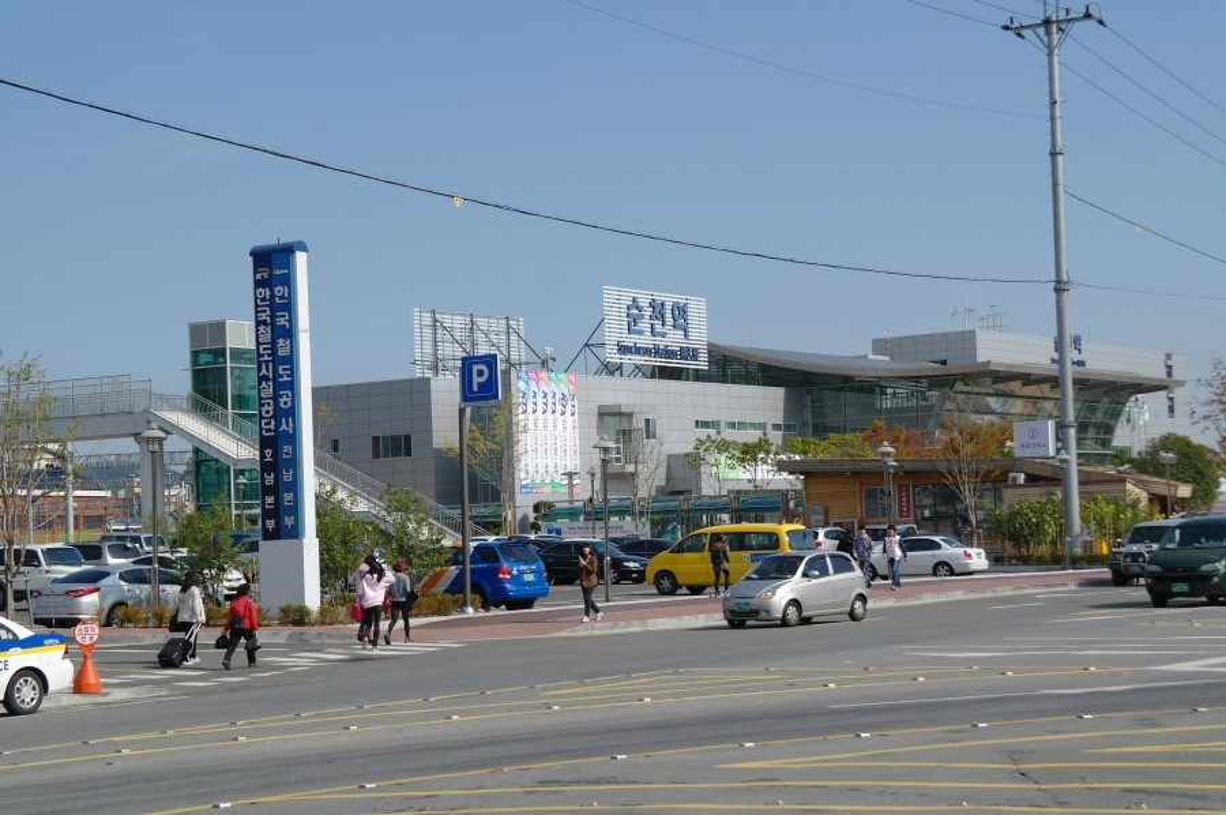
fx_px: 2347
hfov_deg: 29.3
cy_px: 408
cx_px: 613
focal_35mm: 69
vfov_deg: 19.7
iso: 100
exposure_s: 1/320
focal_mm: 45
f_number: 7.1
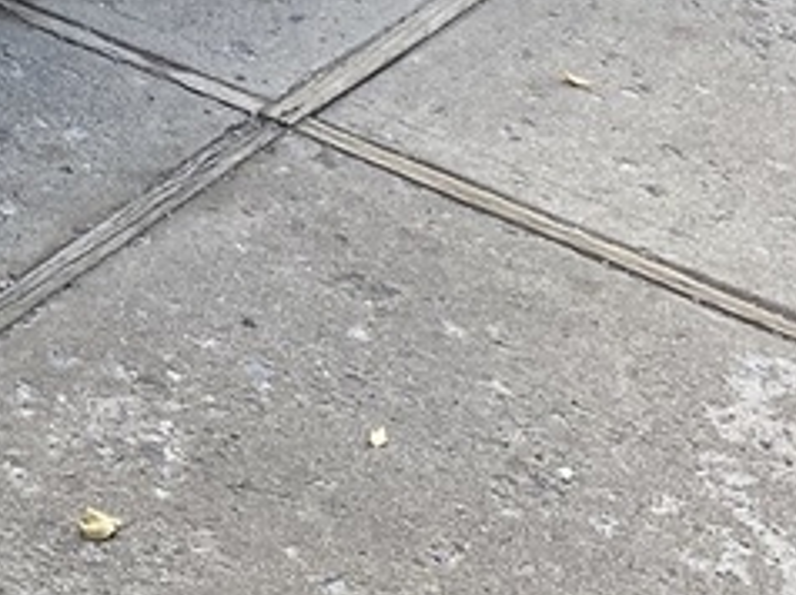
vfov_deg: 12.2
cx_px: -555
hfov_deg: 15.5
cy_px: -465
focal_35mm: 112
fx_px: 2573
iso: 32
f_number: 1.8
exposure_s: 1/143
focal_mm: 4.25
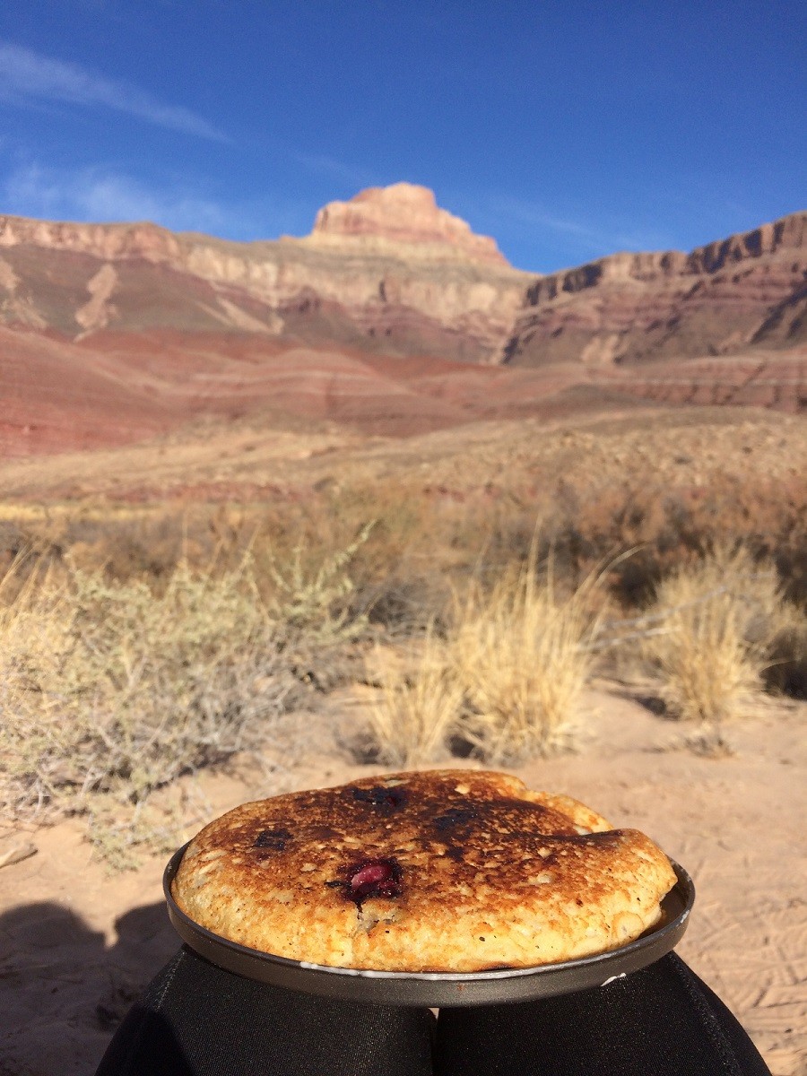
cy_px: 538
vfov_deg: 61.7
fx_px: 901
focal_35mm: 29
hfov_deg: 48.2
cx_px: 404
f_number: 2.2
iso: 32
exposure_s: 1/2160
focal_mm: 4.15
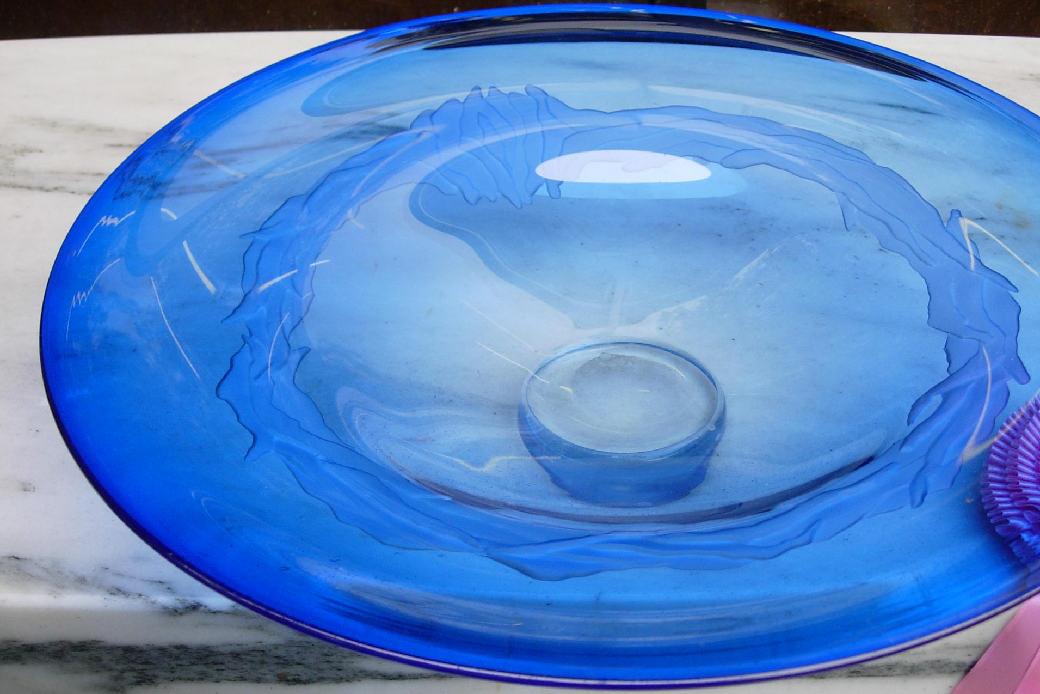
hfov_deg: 41.9
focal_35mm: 47
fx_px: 1358
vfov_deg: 28.6
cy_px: 398
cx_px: 579
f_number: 2.8
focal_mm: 7.8
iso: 79
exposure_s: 1/85.4
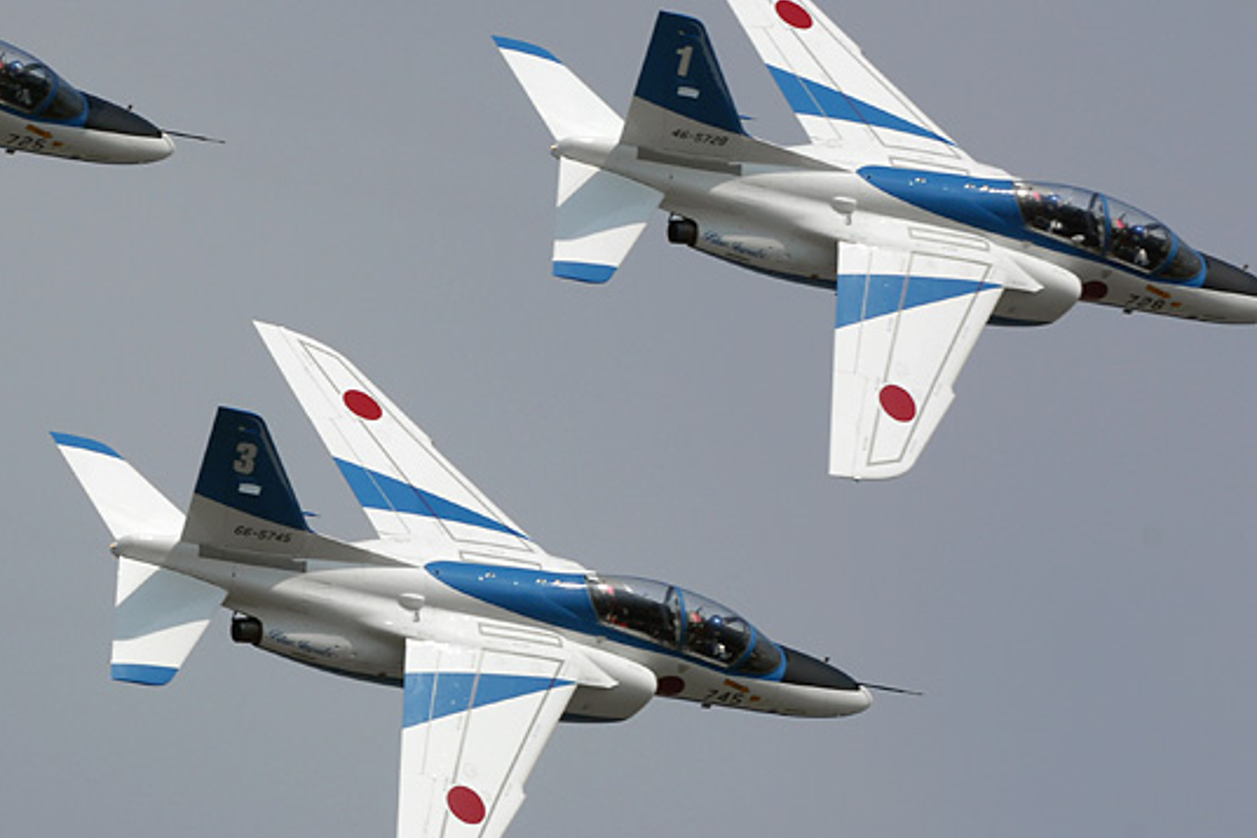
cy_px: 141
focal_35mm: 655
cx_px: 326
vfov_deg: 2.1
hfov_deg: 3.1
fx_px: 22862
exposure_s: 1/640
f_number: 8
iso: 200
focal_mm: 260
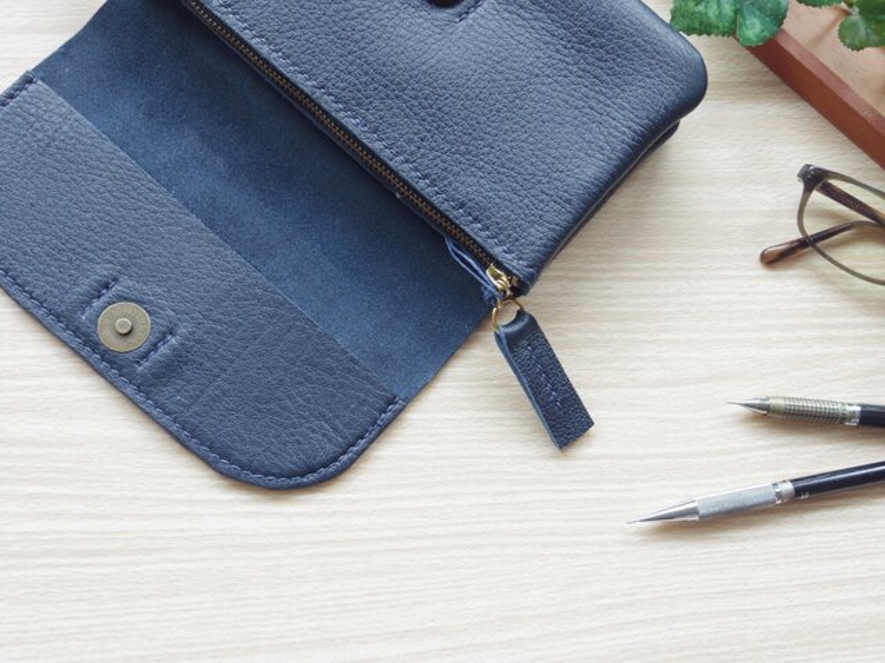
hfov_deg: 47.9
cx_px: 442
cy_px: 332
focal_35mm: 39
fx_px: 997
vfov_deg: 36.8
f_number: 3.2
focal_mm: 7.1
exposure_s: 1/25
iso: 320
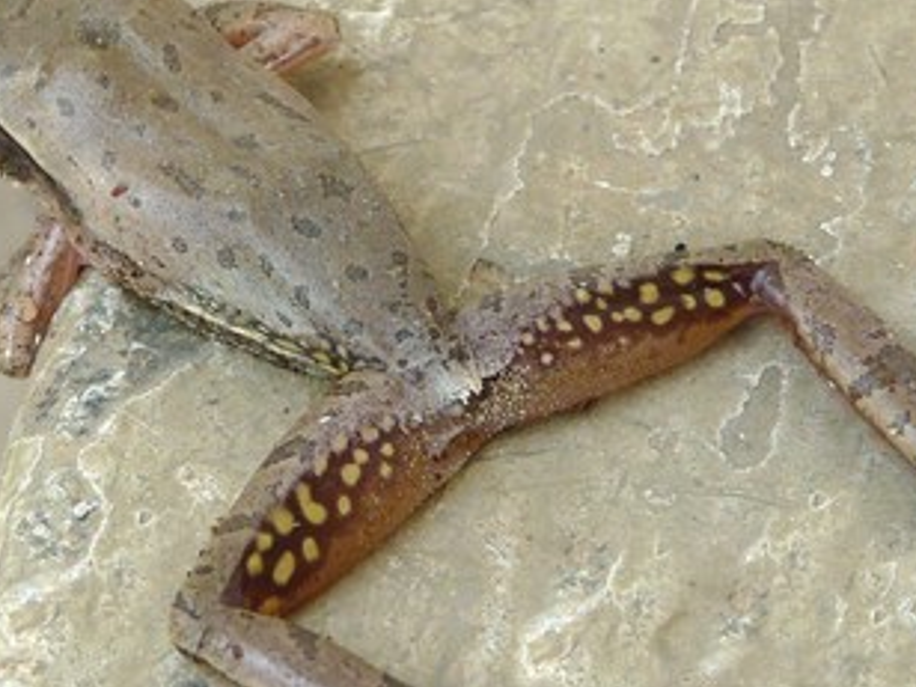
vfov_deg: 7.4
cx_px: 321
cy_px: 317
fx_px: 5292
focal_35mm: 200
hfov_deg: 9.9
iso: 100
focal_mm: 12.6
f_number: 4
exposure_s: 1/125
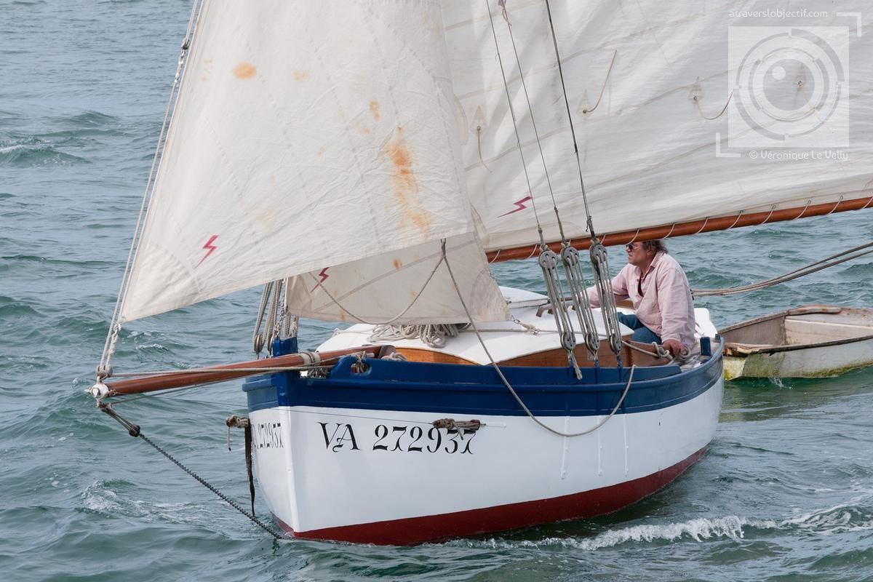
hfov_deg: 10.2
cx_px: 436
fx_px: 4910
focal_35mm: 202
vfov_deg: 6.8
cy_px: 291
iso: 400
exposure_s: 1/500
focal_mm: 135
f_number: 11
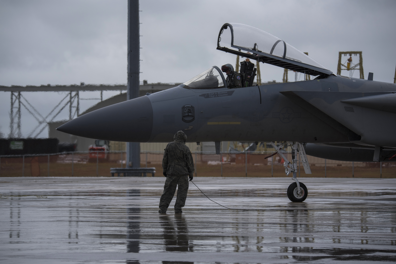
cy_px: 132
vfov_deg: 8.1
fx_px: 1871
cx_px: 198
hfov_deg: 12.1
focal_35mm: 170
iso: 250
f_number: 5.3
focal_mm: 170
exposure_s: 1/2000
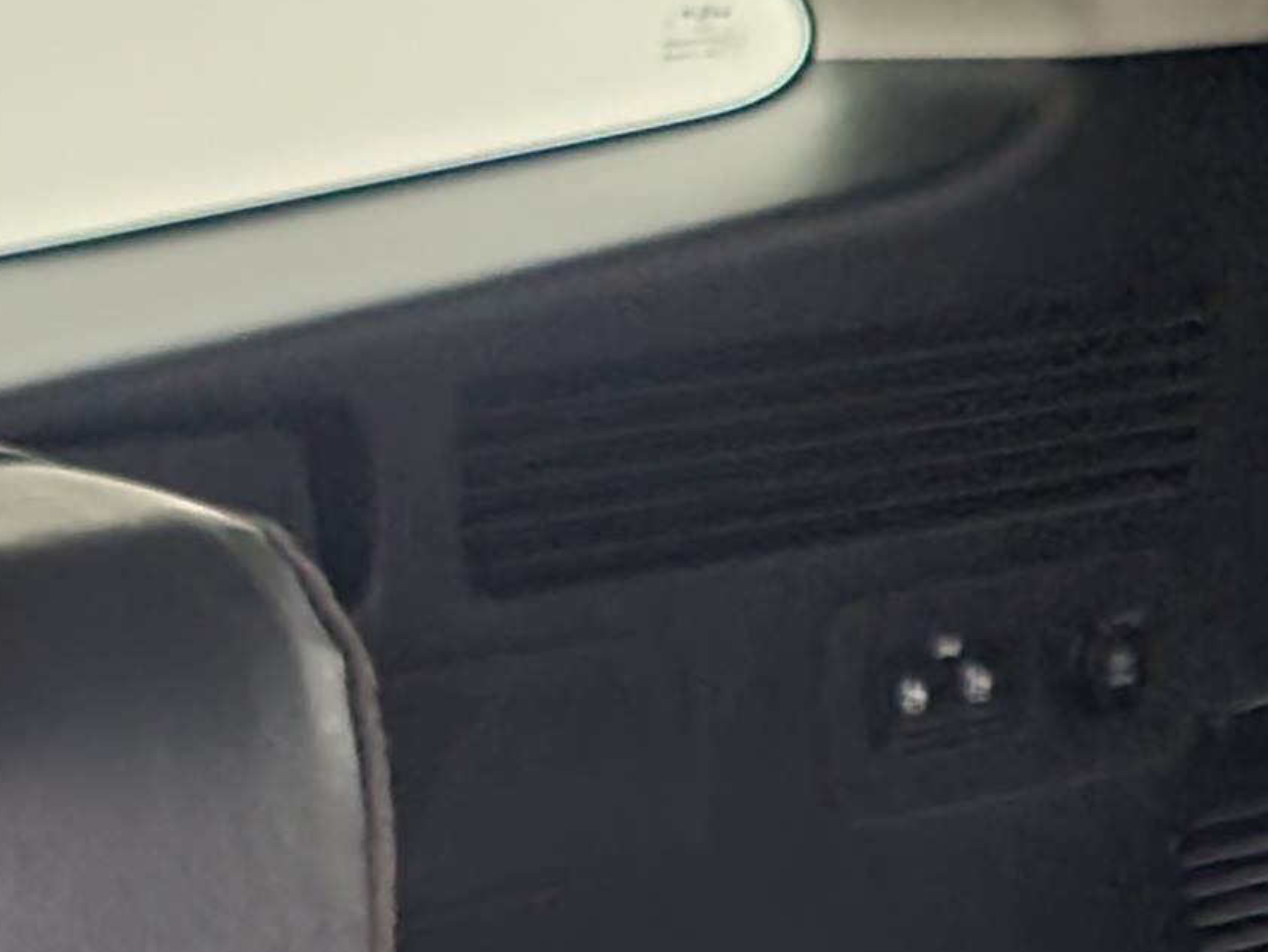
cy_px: 1663
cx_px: 1487
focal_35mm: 118
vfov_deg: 11.7
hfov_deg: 16.1
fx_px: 4324
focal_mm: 7
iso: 2500
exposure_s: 1/8
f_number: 1.8
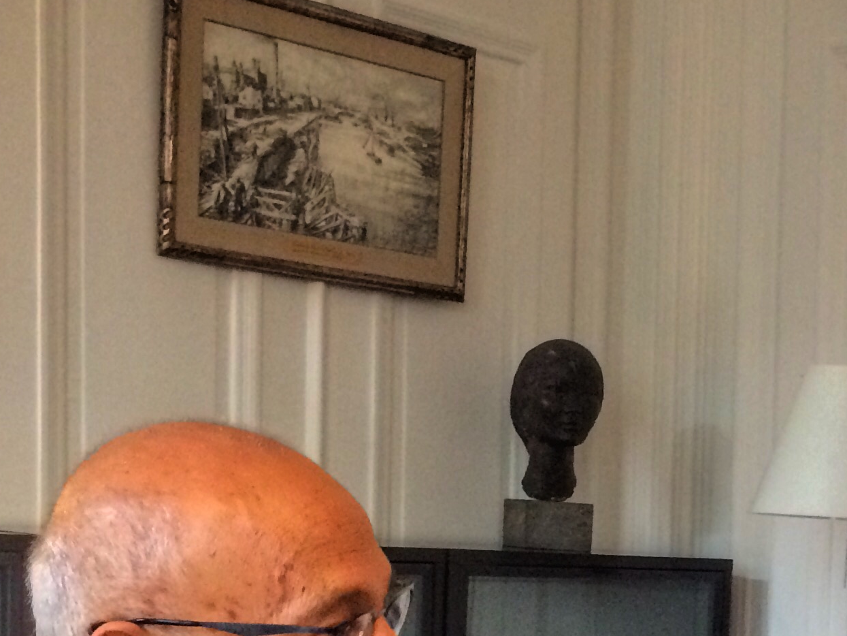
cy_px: 727
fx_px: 1860
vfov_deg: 18.5
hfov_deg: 25.1
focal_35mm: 76
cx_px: 708
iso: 320
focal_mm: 4.15
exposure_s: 1/25
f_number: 2.2
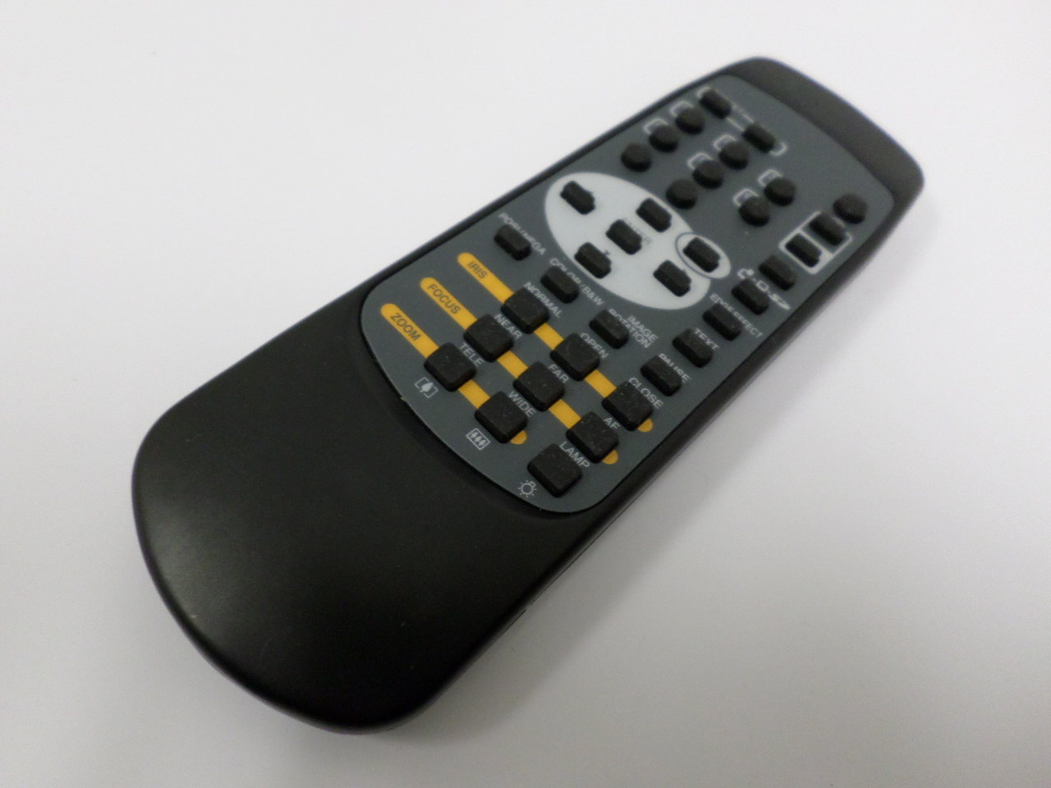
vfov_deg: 54.9
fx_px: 759
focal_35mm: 25
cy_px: 394
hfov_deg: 69.4
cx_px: 526
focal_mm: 4.5
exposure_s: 1/30
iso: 200
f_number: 2.5
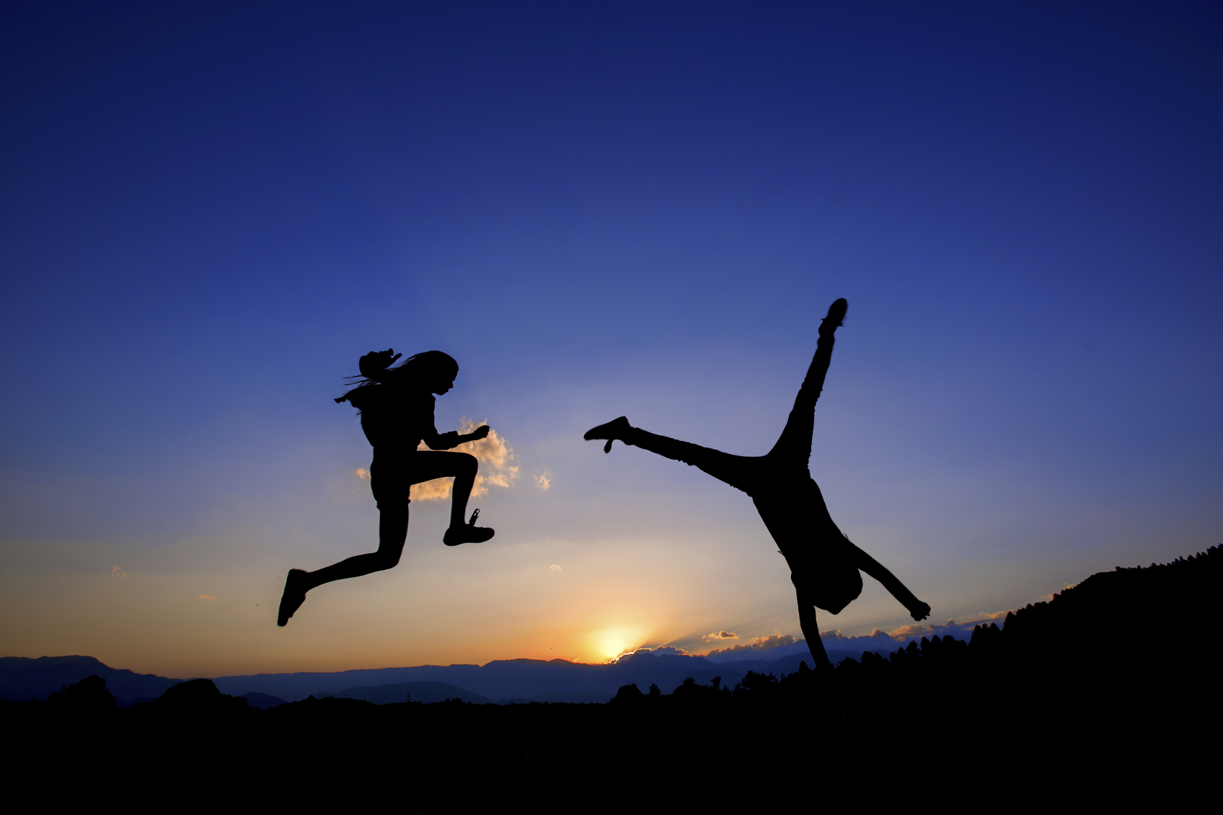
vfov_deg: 70.5
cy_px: 408
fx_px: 578
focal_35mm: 17
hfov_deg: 93.3
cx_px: 612
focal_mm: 17
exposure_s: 1/500
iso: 100
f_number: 7.1
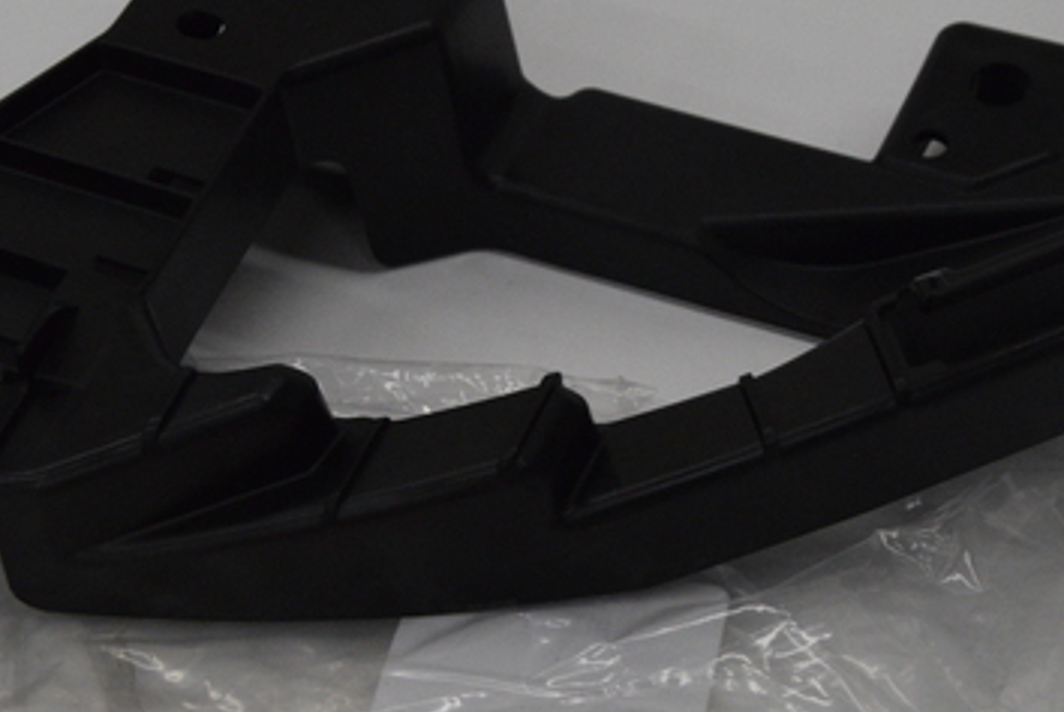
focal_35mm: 122
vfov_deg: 11.3
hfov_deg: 16.8
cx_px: 460
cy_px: 415
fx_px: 3607
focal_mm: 45
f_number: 13
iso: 3200
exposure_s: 1/160
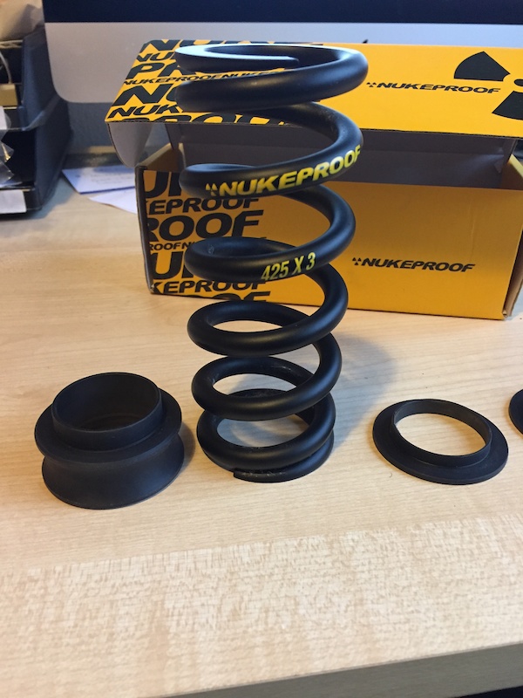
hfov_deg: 48.2
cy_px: 349
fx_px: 584
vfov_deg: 61.7
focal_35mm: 29
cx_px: 262
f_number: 2.2
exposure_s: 1/33
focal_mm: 4.15
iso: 250
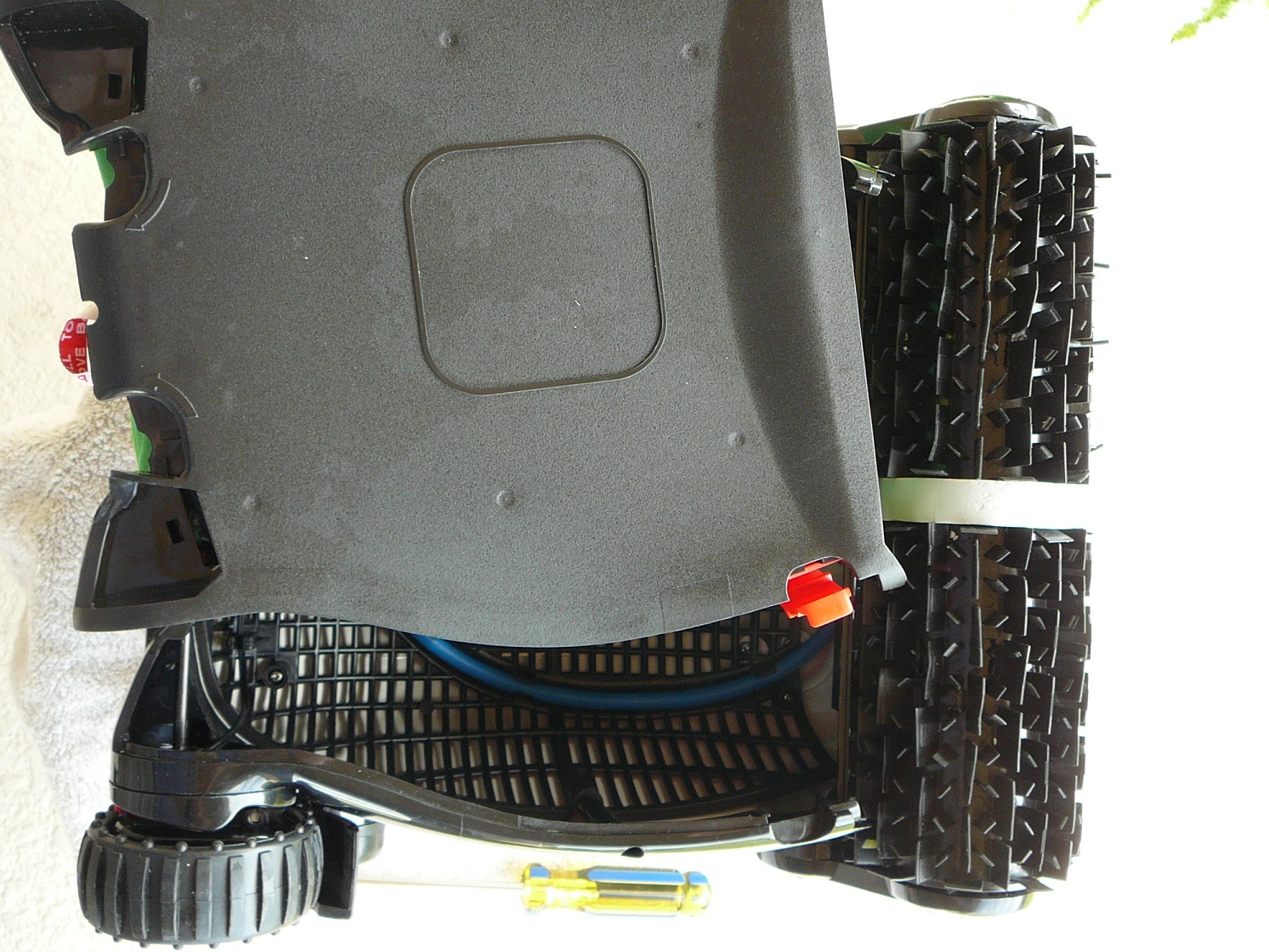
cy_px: 473
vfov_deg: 39.7
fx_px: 1320
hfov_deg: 51.4
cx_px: 639
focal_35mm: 36
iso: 100
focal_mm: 5.2
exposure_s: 1/60
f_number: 2.8
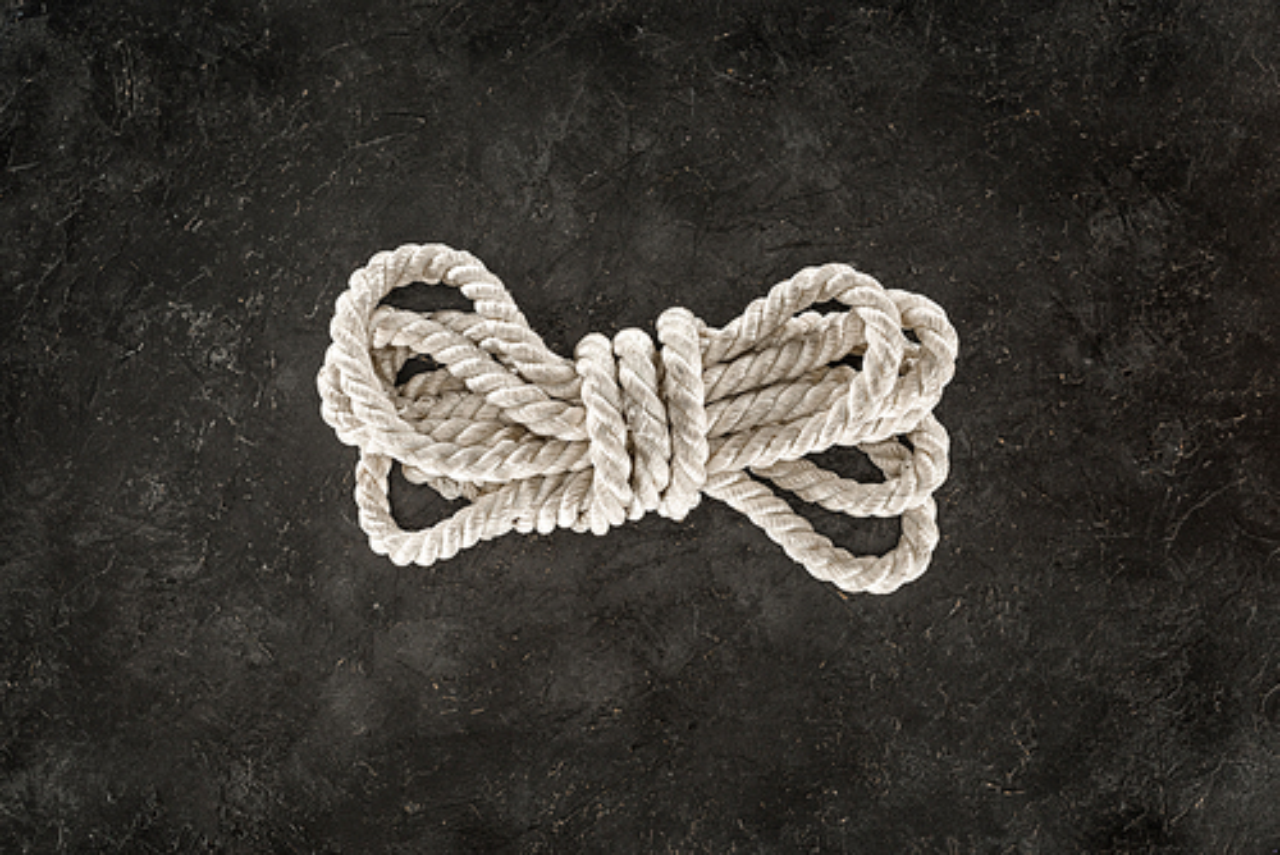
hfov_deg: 39.6
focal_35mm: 50
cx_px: 640
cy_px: 428
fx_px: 1779
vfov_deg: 27.0
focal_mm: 50
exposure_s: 1/160
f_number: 9
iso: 160
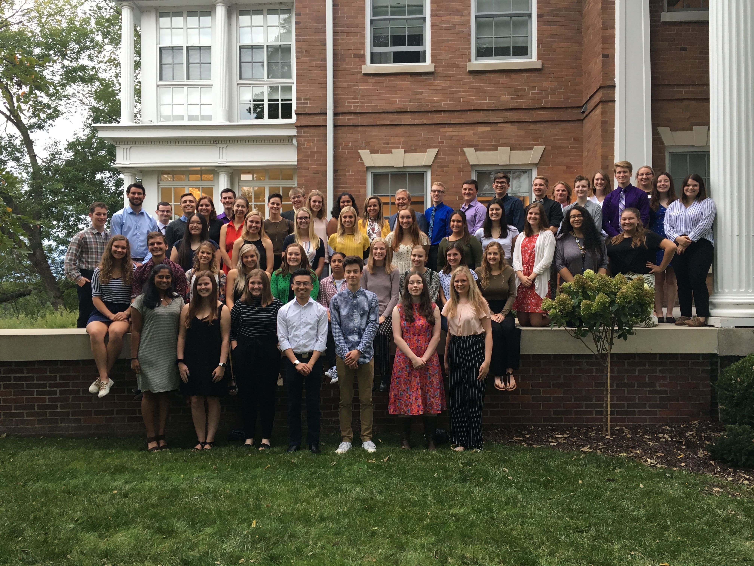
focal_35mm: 29
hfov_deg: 61.7
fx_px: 632
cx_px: 377
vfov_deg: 48.2
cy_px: 283
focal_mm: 4.15
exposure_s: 1/30
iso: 50
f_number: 2.2
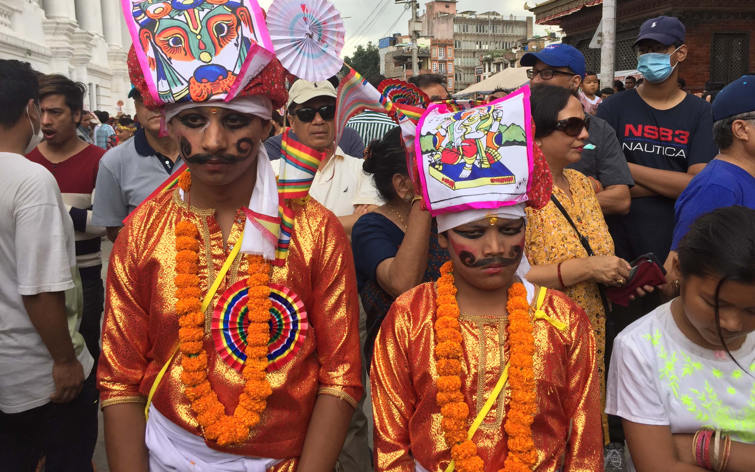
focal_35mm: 31
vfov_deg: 40.4
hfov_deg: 61.2
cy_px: 187
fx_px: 638
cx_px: 378
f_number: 2.2
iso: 32
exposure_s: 1/534
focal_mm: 4.15
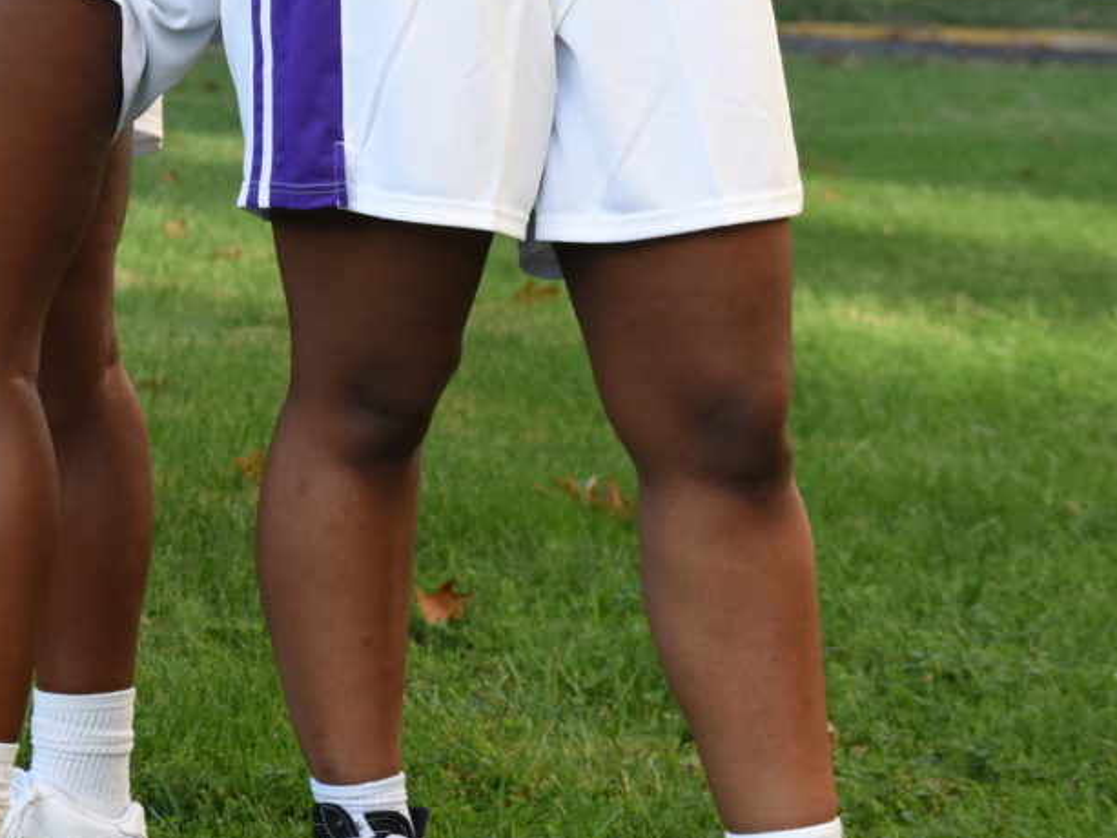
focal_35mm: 167
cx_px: -603
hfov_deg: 11.3
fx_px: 5390
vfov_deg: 8.8
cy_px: -90
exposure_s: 1/320
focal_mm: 52
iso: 400
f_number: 5
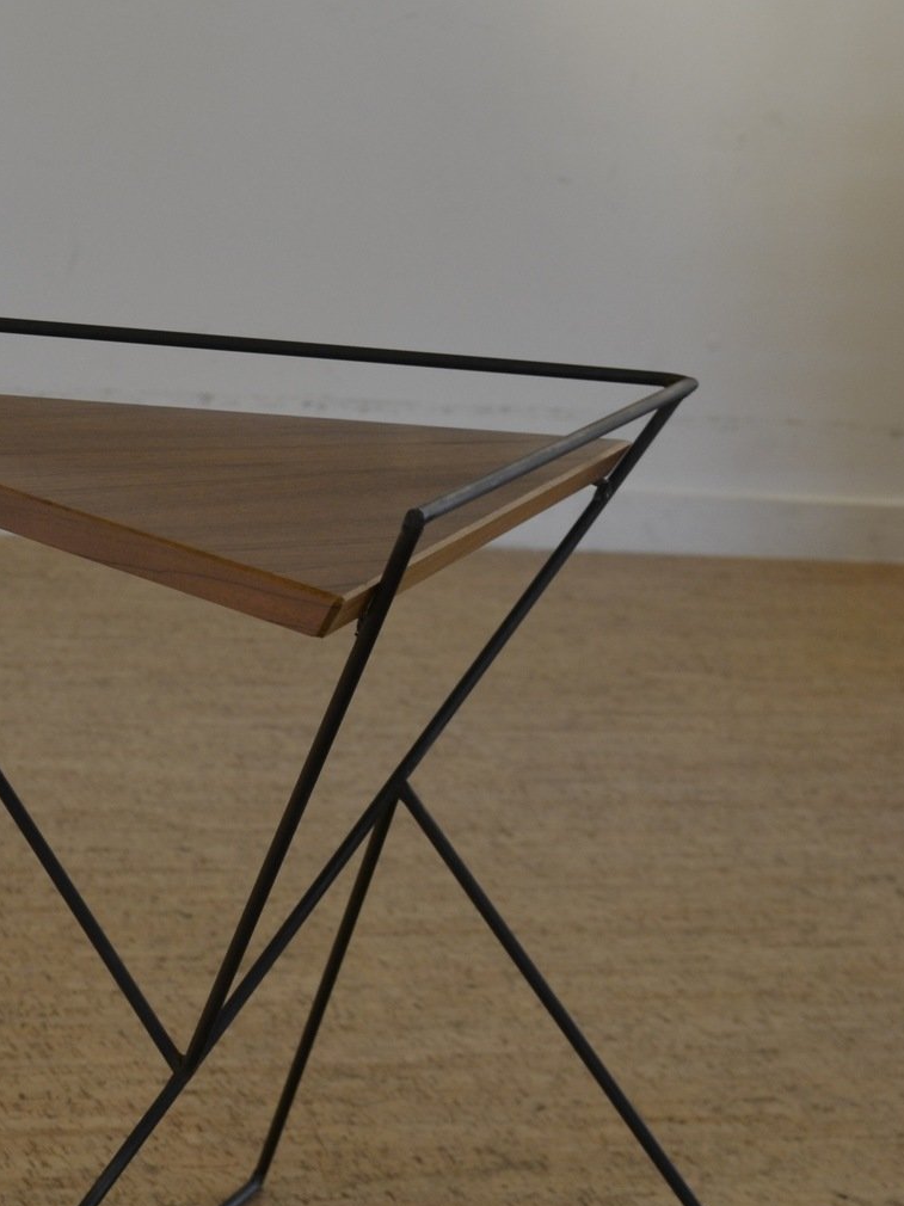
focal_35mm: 102
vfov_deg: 19.3
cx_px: 277
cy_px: 640
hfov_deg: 14.5
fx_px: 3553
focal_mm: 34
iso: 400
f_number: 5
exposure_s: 1/25
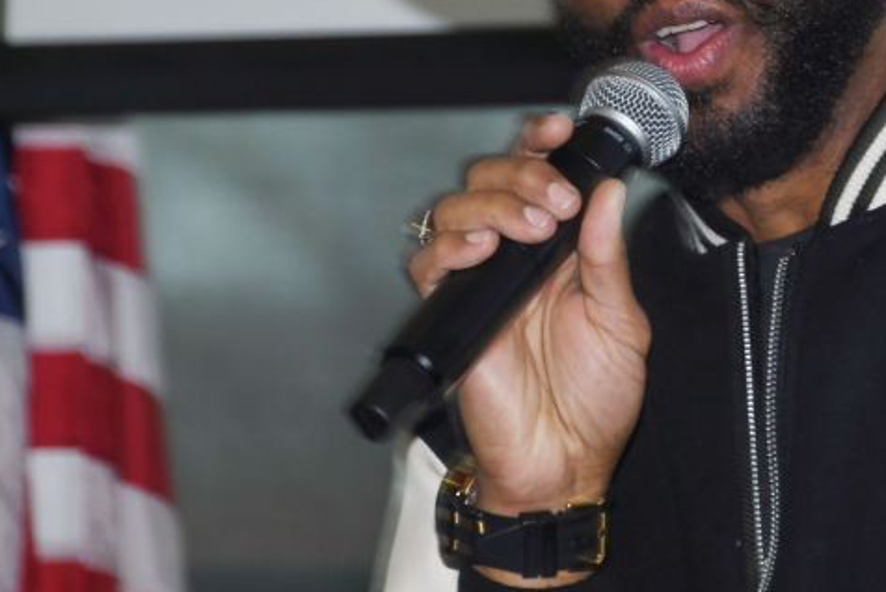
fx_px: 13495
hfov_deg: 3.8
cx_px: 806
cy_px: 71
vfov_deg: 2.5
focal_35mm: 548
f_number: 6
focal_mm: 170
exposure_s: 1/60
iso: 400
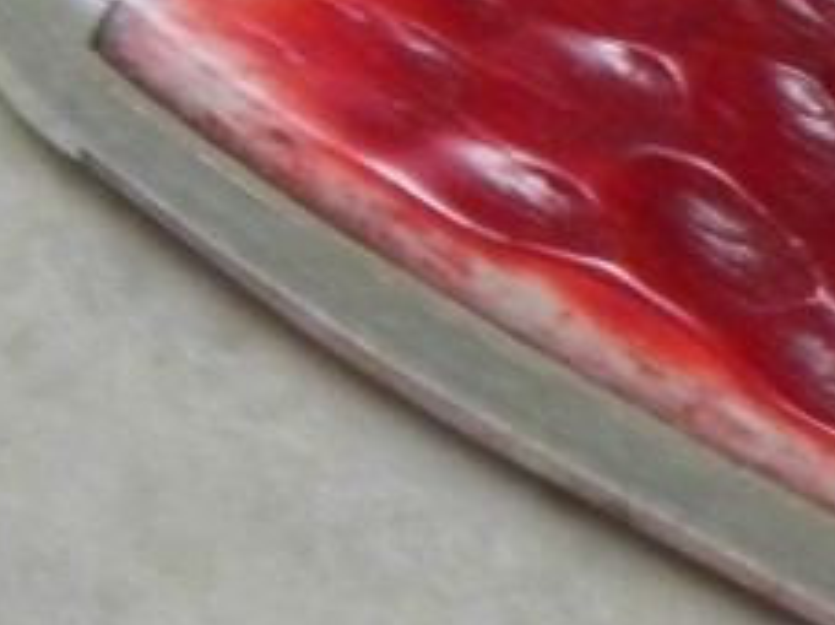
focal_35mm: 463
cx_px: 1556
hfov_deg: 4.2
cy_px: 695
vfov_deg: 3.2
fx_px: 11162
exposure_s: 1/28.2
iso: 400
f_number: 4.7
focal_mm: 19
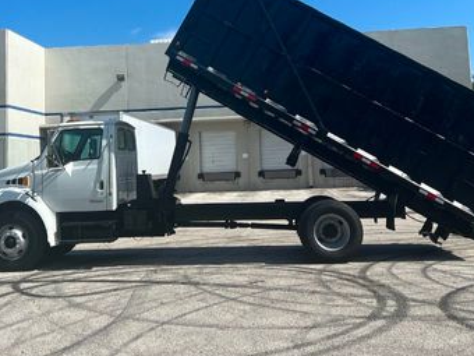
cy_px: 99
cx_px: 220
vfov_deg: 29.3
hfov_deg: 38.9
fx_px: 671
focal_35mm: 49
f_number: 1.5
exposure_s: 1/5319
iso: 50
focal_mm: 5.7
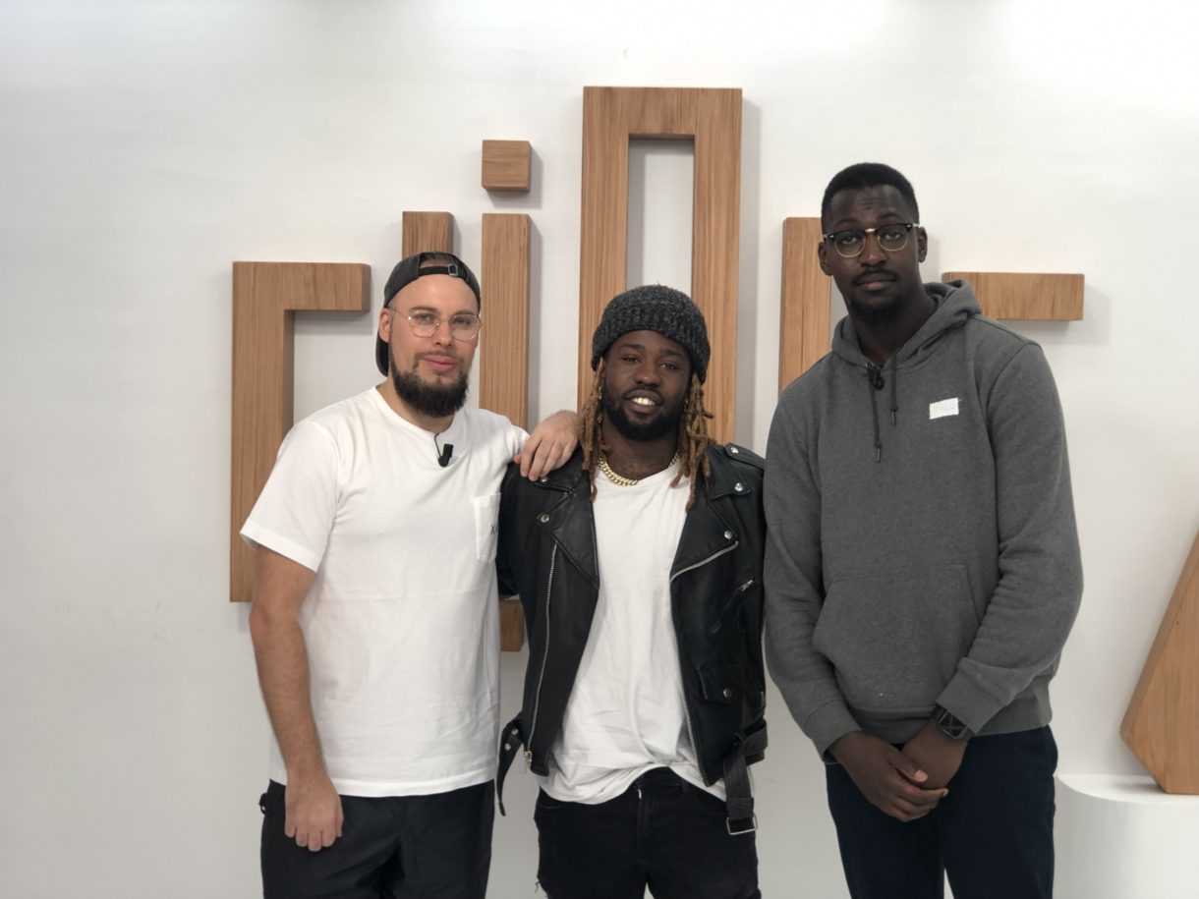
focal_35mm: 57
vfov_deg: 25.7
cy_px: 450
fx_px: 1974
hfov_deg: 33.8
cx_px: 600
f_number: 2.8
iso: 20
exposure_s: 1/33
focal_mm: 6.6
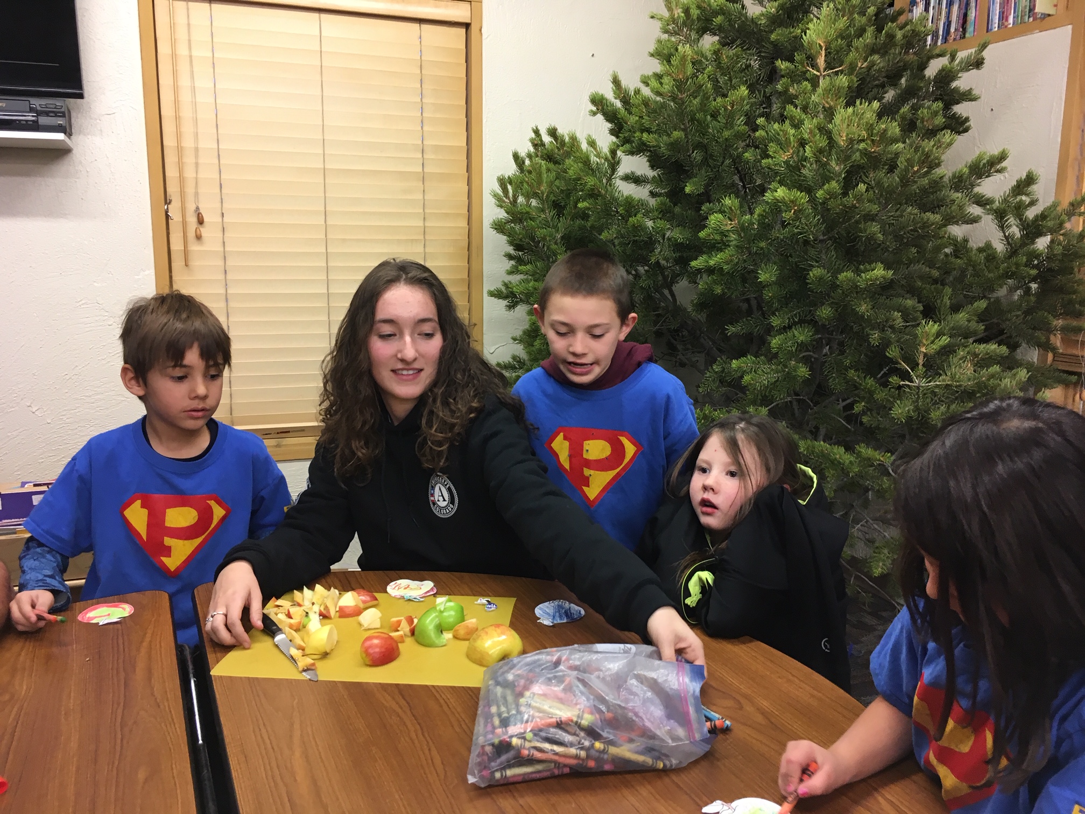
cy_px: 407
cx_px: 542
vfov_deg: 48.2
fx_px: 909
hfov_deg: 61.7
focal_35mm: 29
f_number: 2.2
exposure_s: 1/30
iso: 64
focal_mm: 4.15
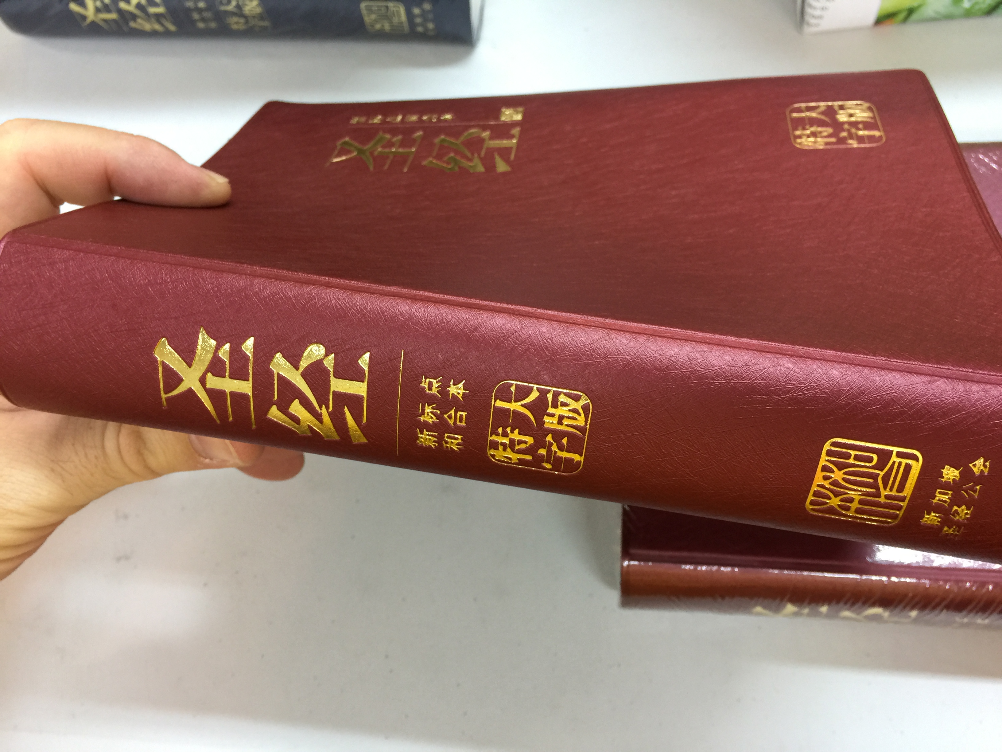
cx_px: 501
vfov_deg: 48.2
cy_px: 376
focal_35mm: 29
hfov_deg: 61.7
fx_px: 839
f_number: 2.2
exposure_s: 1/17
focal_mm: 4.15
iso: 64
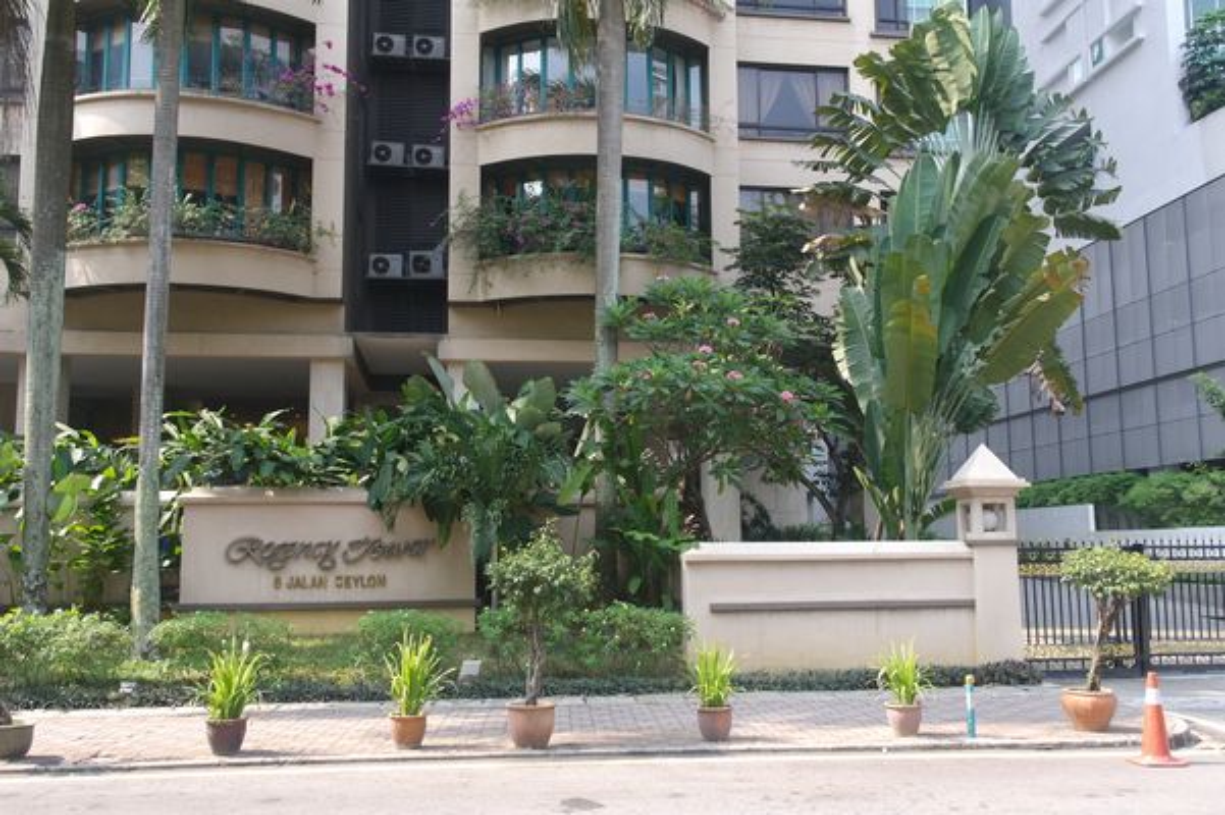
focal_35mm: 30
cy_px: 408
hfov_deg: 62.0
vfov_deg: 43.6
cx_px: 612
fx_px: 1020
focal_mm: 20
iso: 100
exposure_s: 1/60
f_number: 5.6
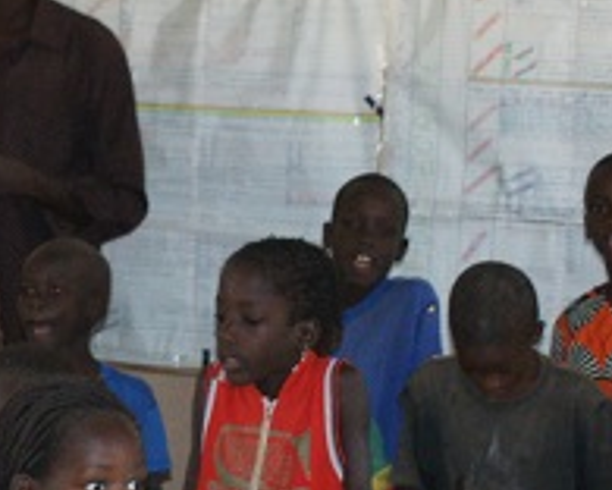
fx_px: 3930
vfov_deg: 7.1
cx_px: -53
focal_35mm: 217
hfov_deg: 8.8
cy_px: 333
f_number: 5
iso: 800
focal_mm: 30
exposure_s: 1/80
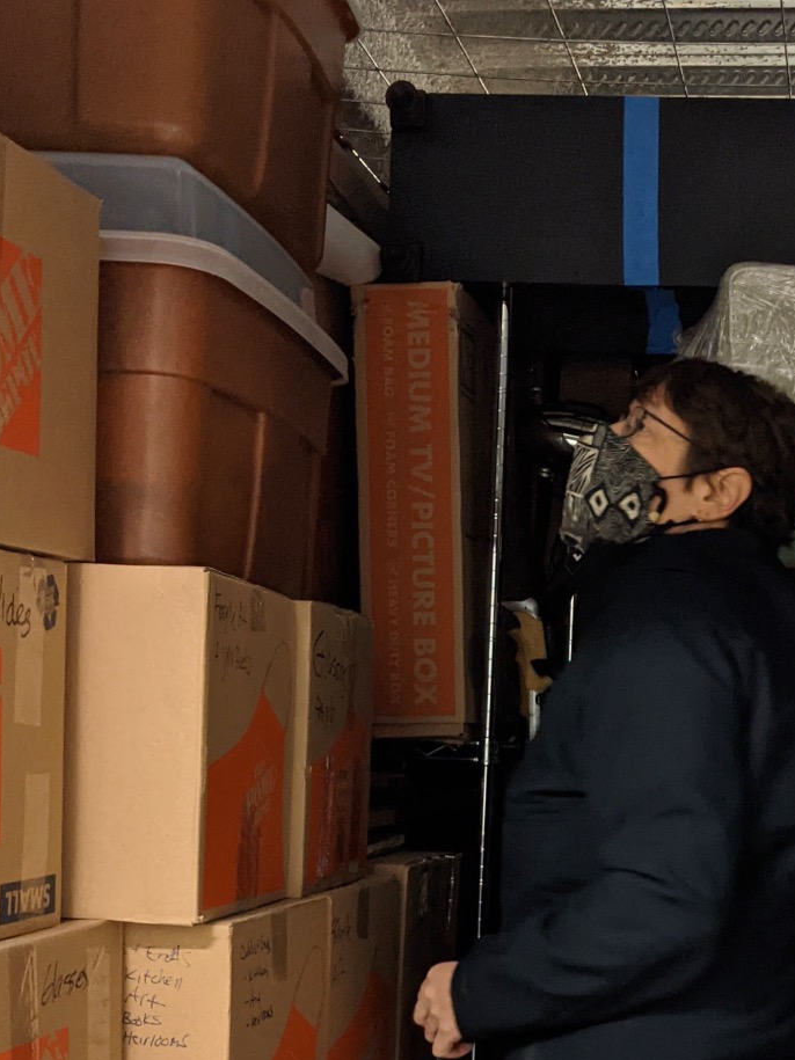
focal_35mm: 59
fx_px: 1807
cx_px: 662
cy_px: 862
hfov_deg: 24.3
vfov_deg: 31.8
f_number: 1.73
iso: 566
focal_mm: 4.38
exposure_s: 1/24
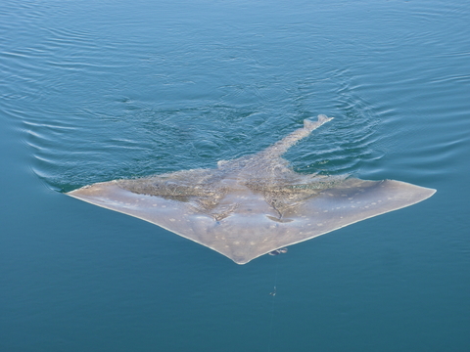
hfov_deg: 19.3
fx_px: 1385
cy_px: 176
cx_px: 235
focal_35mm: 102
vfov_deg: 14.5
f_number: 5.1
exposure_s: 1/200
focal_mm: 18.2
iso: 64
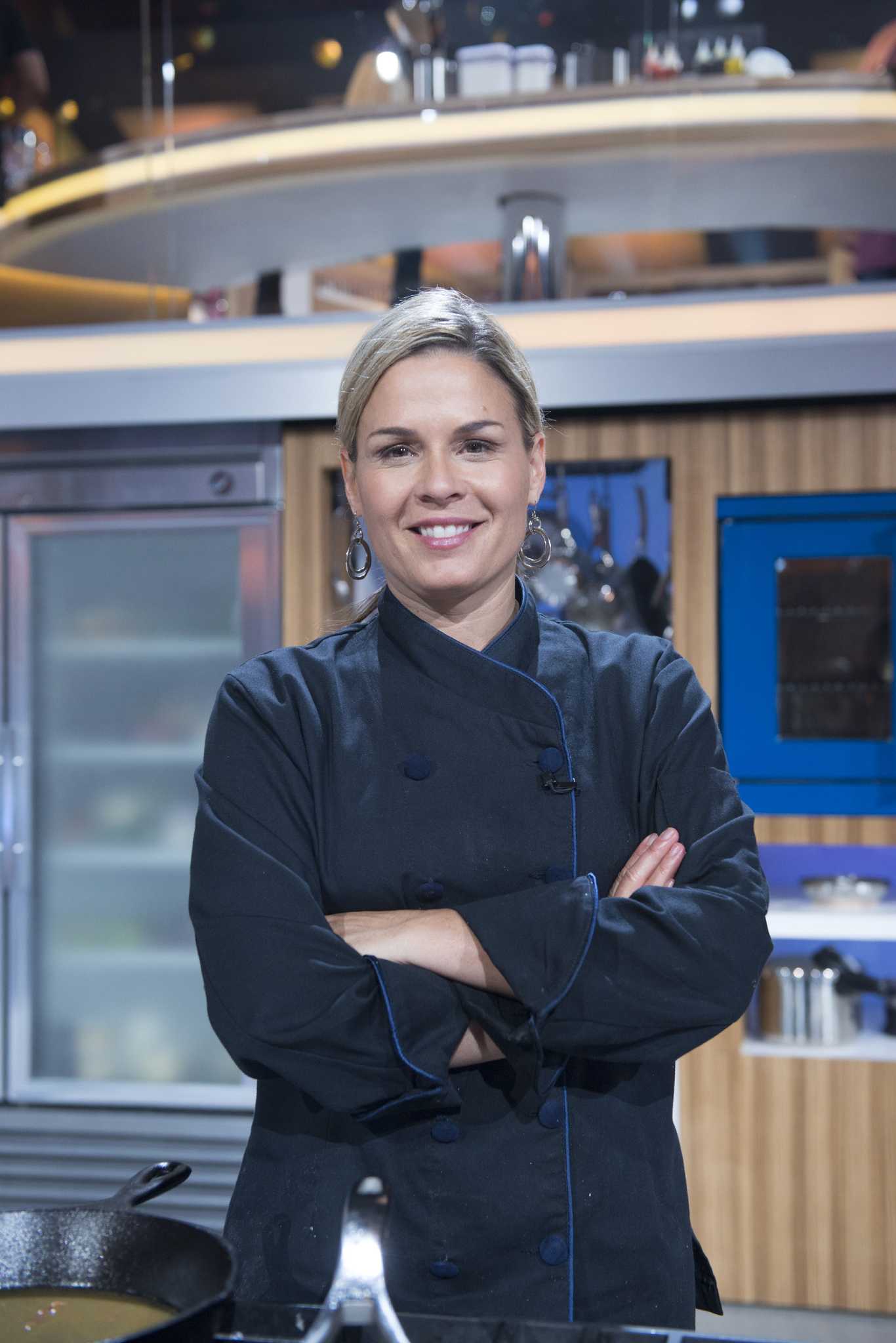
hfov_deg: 28.1
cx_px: 448
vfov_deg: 41.1
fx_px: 1791
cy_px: 672
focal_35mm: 48
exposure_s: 1/200
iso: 2000
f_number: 4
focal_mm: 48
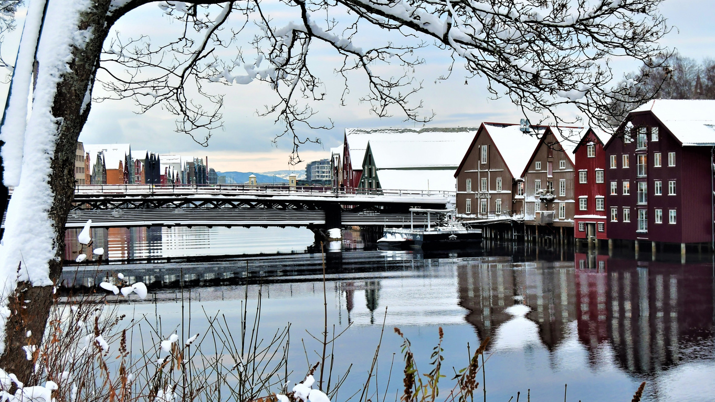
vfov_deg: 17.0
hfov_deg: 29.7
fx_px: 1346
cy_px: 226
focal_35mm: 71
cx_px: 387
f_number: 8
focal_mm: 38
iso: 400
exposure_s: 1/80
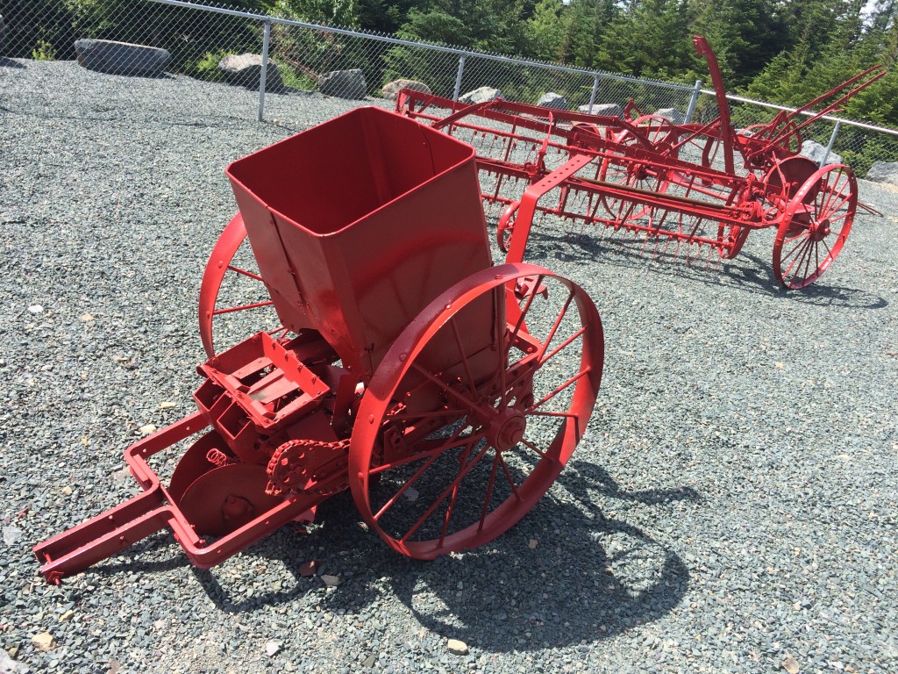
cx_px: 449
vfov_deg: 48.2
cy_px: 337
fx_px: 752
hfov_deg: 61.7
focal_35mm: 29
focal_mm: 4.15
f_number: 2.2
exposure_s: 1/954
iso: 32
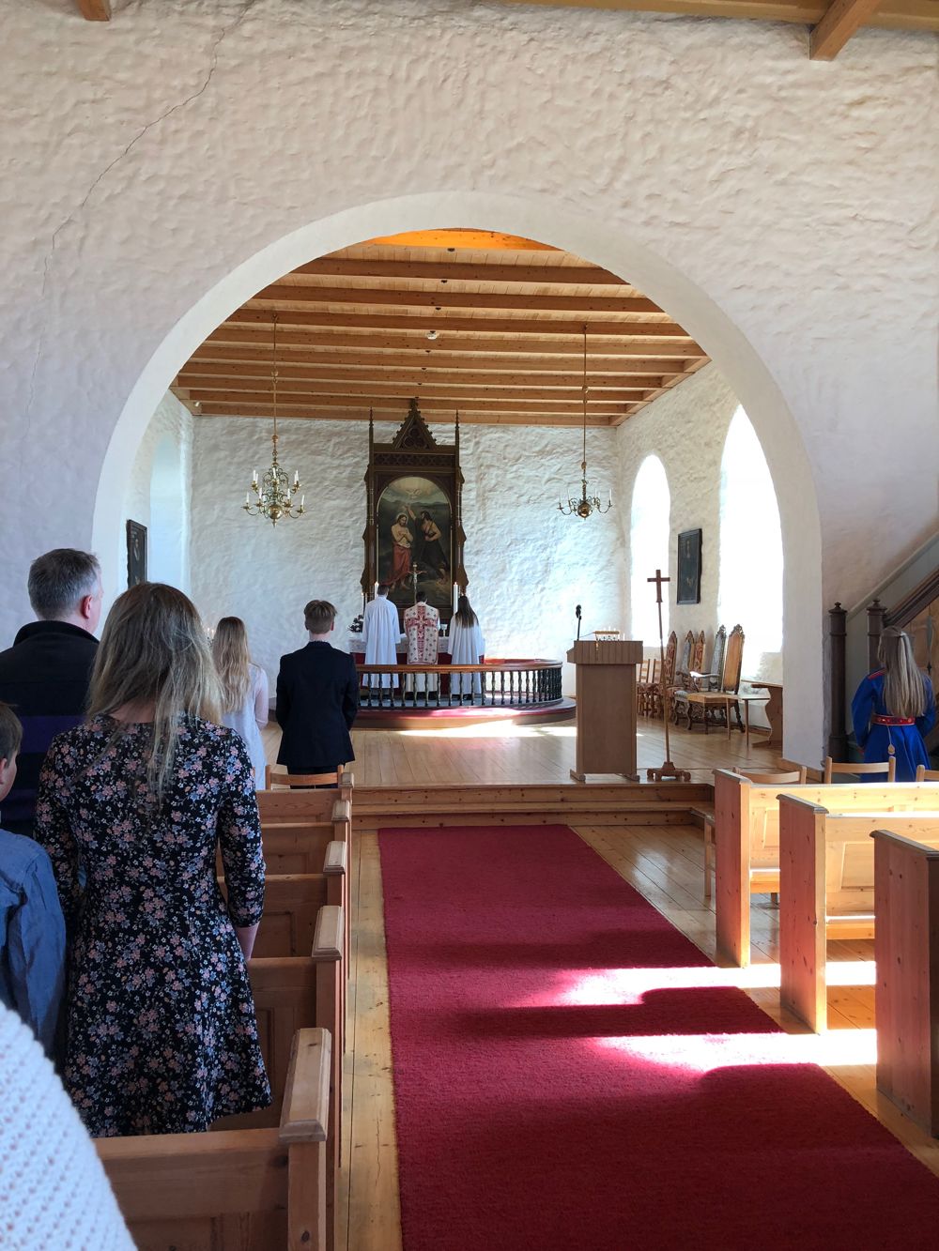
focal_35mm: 28
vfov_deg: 63.4
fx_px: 1013
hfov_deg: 49.8
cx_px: 470
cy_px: 626
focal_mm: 4
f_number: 1.8
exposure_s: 1/33
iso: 20
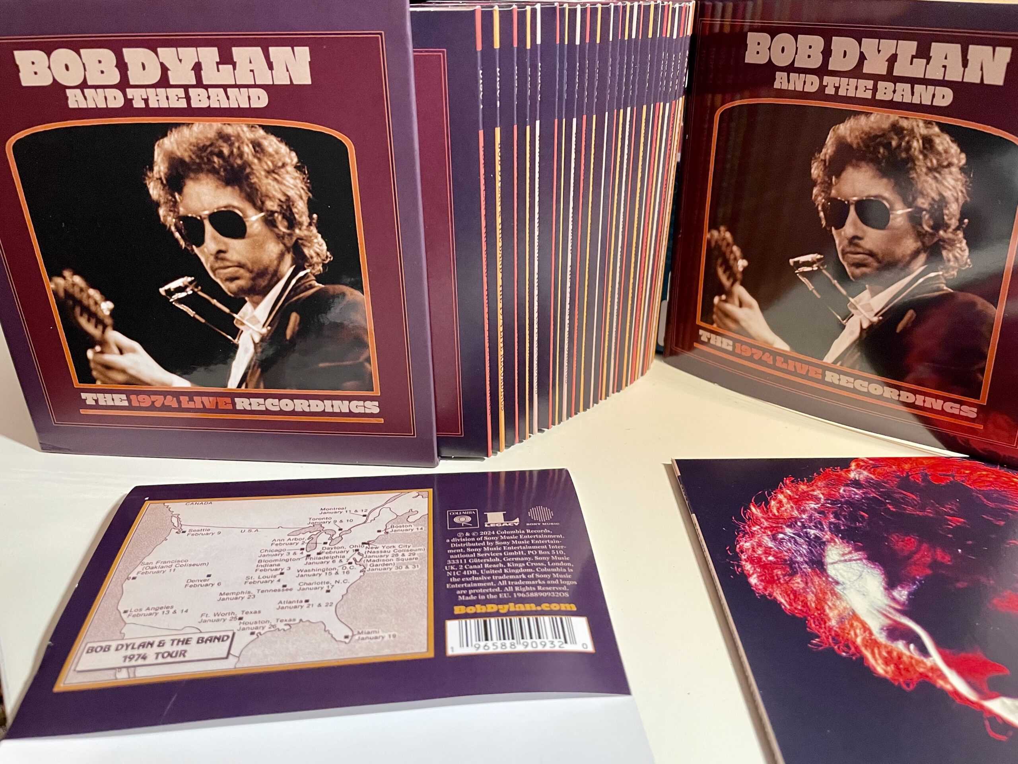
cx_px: 509
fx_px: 765
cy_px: 382
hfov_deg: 67.3
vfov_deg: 53.1
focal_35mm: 26
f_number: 1.6
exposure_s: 1/60
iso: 500
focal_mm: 4.2
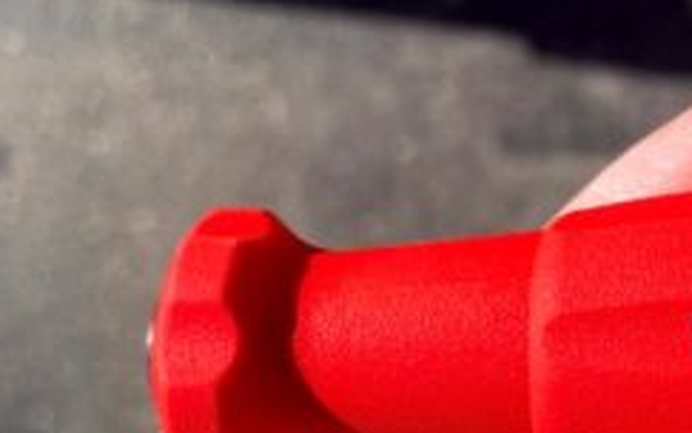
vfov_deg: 16.5
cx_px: 703
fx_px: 1490
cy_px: 216
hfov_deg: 24.8
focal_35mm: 79
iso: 32
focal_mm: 4.25
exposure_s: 1/2141
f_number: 1.8
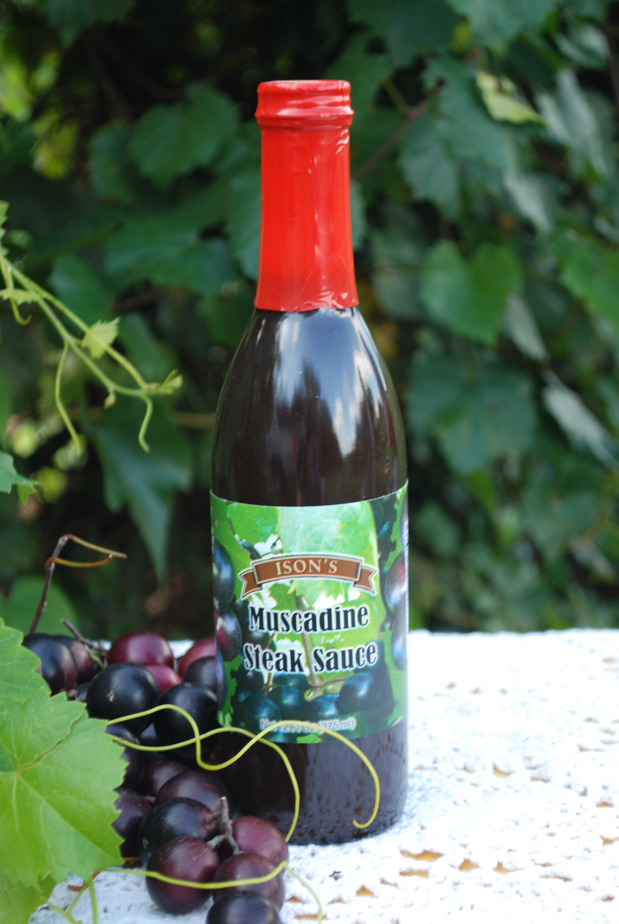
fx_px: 2122
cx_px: 310
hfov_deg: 16.6
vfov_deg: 24.6
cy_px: 462
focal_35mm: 82
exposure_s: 1/40
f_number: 5.6
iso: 200
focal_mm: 55
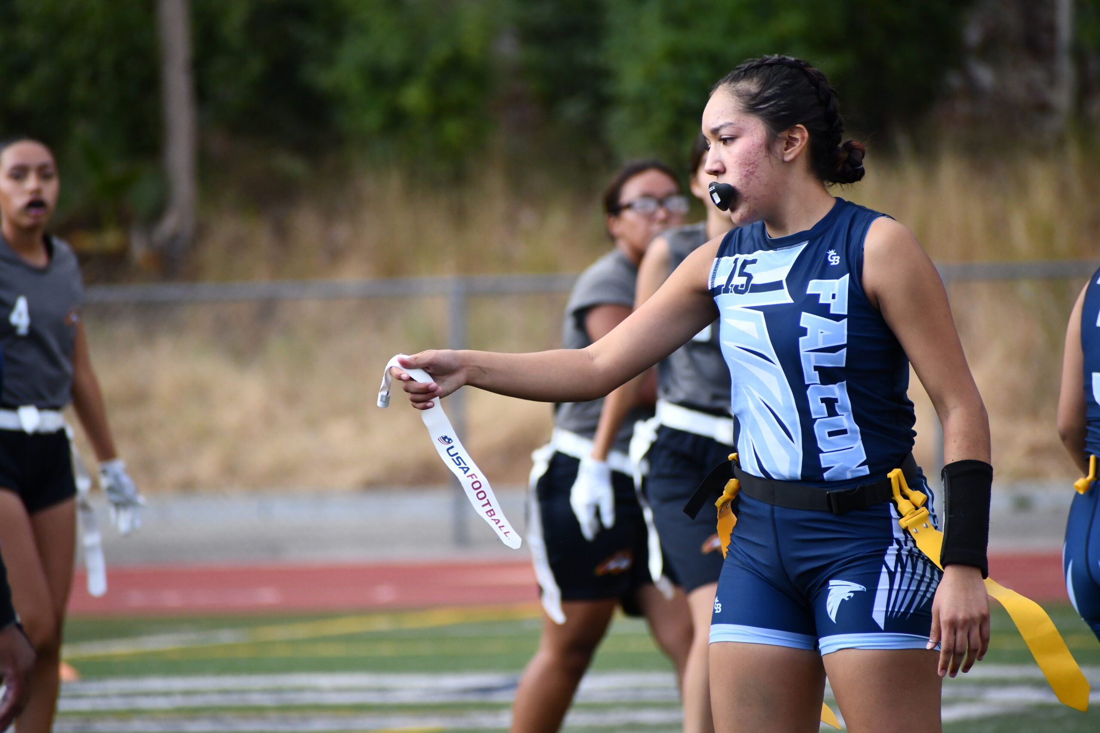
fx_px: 12375
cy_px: 366
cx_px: 550
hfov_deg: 5.1
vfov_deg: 3.4
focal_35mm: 405
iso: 1000
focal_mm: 270
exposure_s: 1/2000
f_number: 6.3
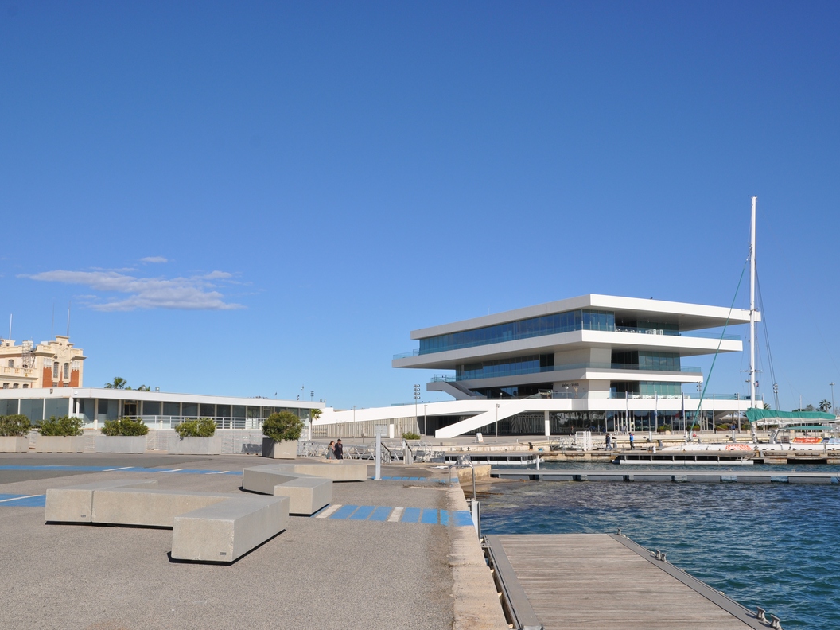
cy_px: 315
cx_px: 410
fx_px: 874
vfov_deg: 39.7
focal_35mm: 36
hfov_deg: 51.4
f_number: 11
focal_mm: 22
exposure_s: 1/500
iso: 200
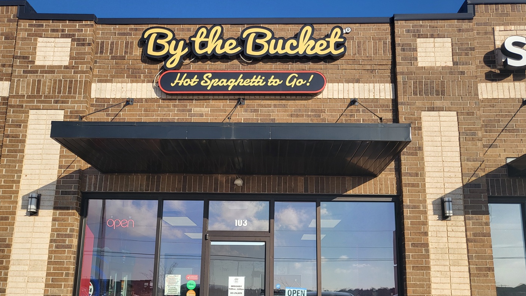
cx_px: 257
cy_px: 206
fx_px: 418
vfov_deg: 38.4
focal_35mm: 30
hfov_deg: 64.3
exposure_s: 1/2094
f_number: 1.8
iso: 50
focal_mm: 4.25
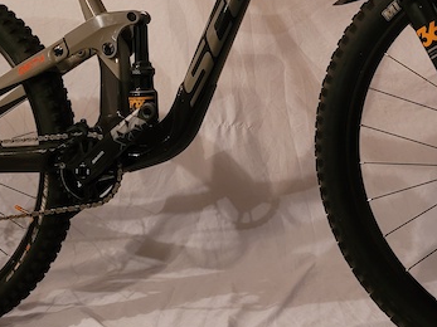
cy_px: 36
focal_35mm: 60
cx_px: 286
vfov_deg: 23.8
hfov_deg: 32.0
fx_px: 757
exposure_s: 1/40
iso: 640
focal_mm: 5.4
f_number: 1.8
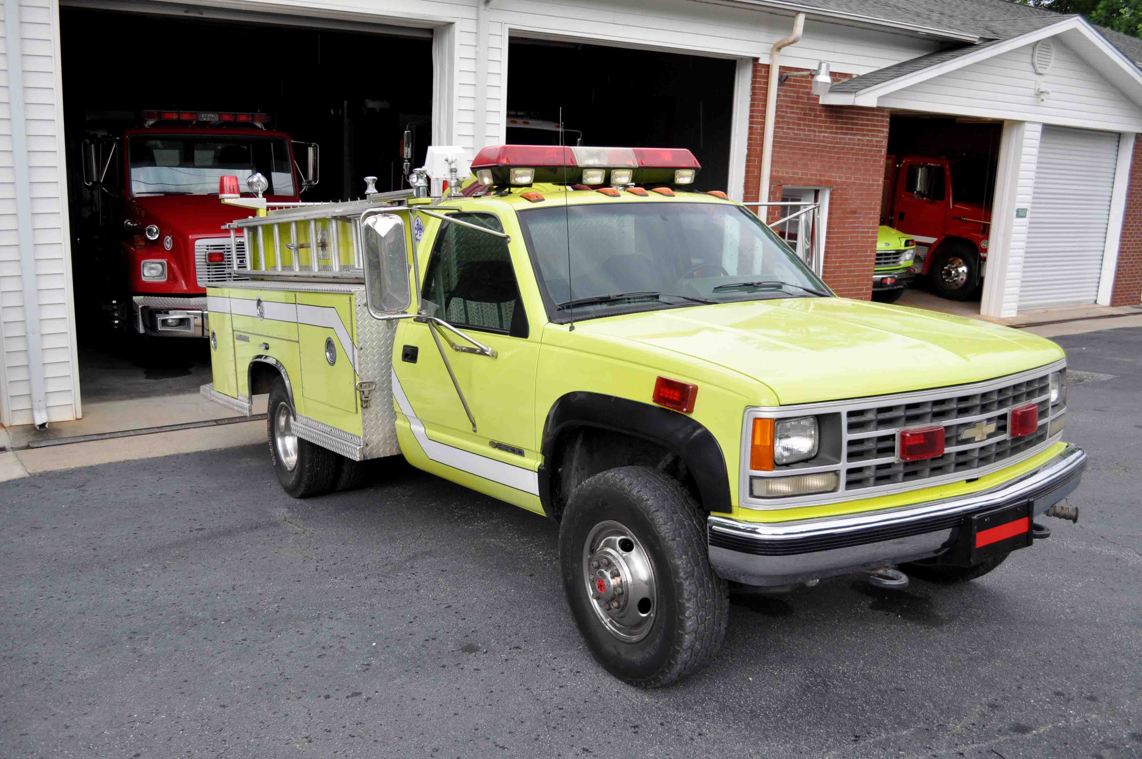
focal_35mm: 33
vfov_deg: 39.9
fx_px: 1046
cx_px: 571
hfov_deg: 57.3
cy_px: 380
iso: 400
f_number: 4.5
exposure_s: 1/80
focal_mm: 22
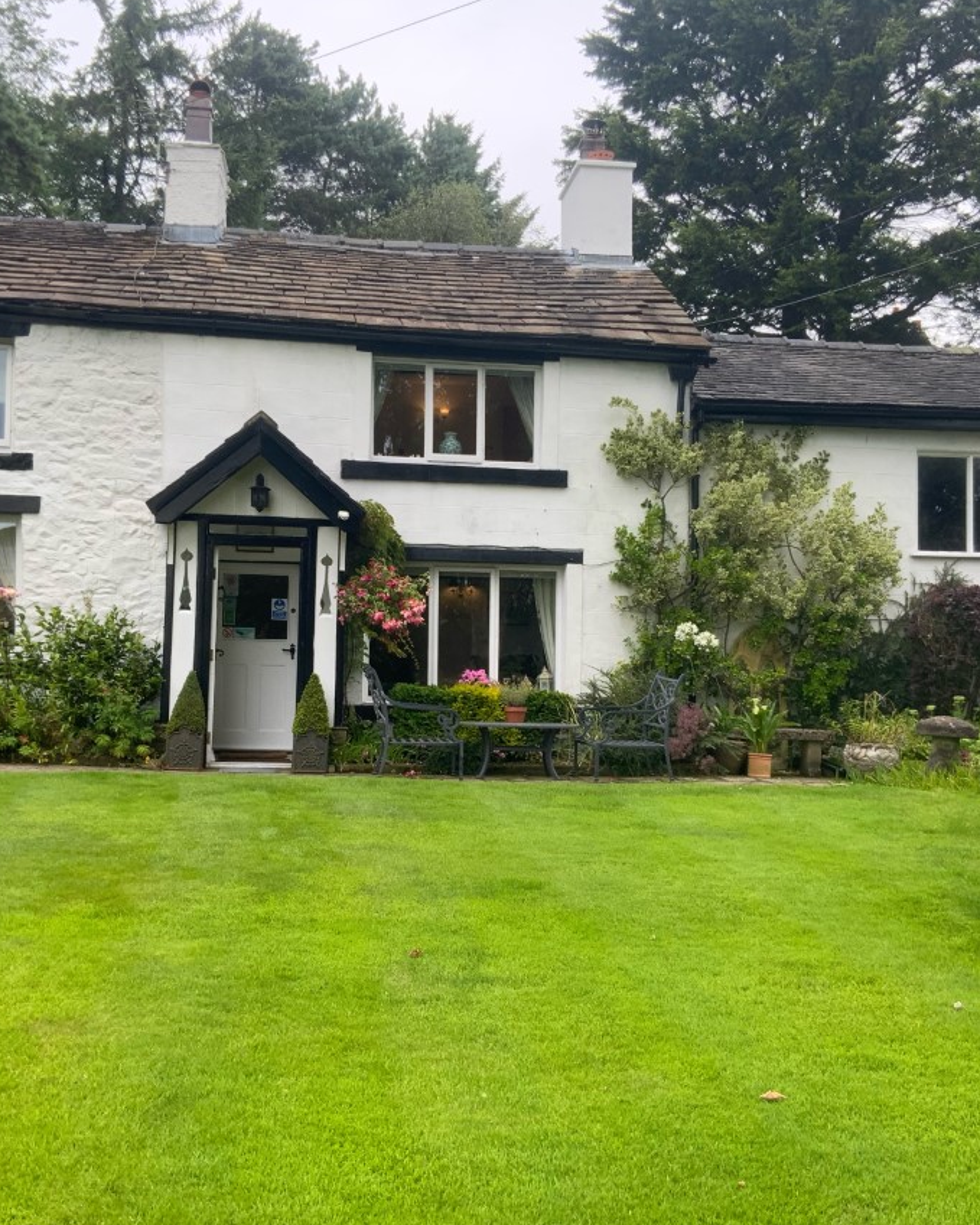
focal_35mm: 40
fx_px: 1450
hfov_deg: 37.3
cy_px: 645
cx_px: 484
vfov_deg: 45.8
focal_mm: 3
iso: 16
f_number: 1.8
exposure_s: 1/276
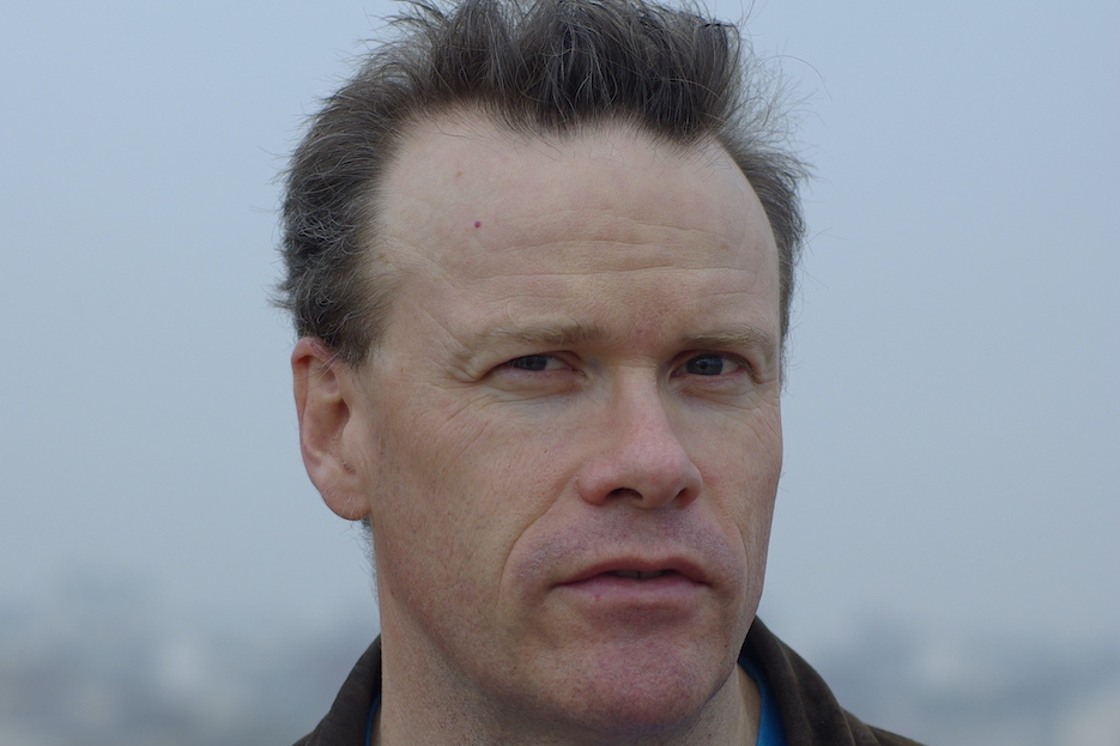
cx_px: 527
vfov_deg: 11.4
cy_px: 641
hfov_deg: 17.1
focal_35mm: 120
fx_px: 3732
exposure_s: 1/250
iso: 100
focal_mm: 50
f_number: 3.5
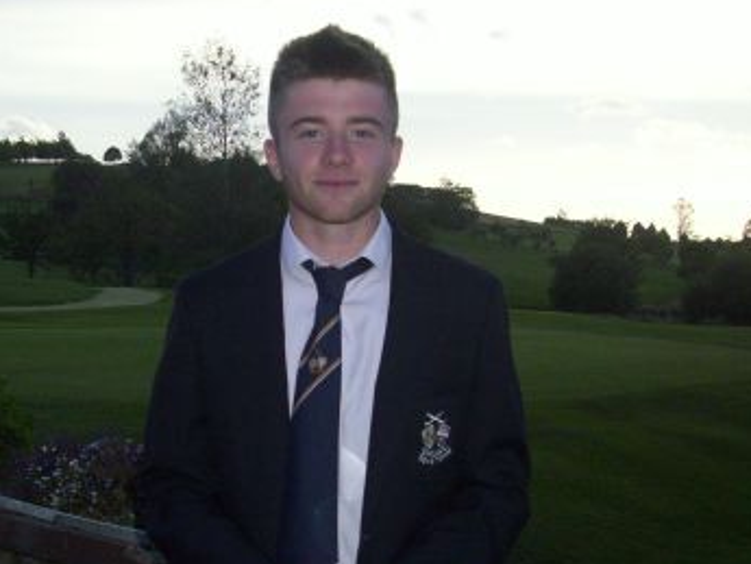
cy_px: 409
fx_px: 1367
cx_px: 381
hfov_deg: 30.7
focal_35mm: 63
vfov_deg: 23.1
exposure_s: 1/320
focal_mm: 5.7
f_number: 2.9
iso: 125
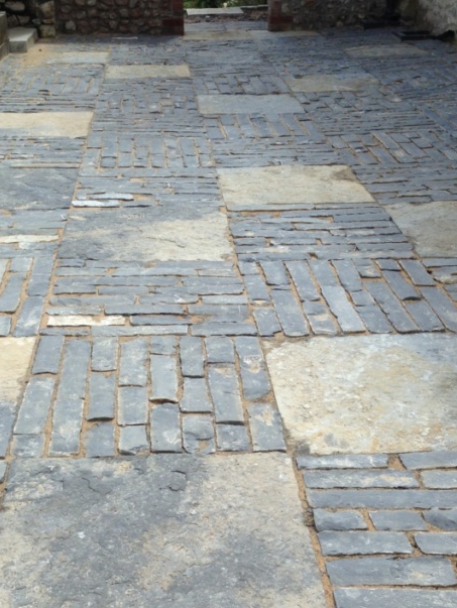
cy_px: 325
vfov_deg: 34.3
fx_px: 985
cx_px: 181
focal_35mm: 56
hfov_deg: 26.1
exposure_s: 1/1043
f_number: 2.4
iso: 50
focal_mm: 4.12
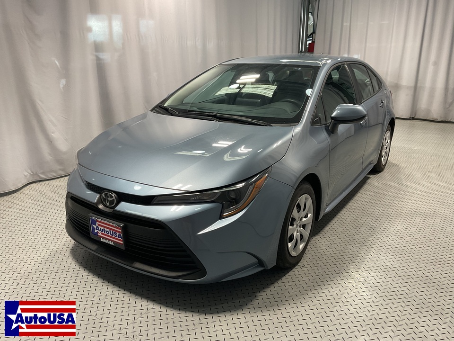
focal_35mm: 29
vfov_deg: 48.2
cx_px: 227
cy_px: 170
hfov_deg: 61.7
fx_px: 380
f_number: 1.8
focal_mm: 3
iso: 64
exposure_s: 1/120
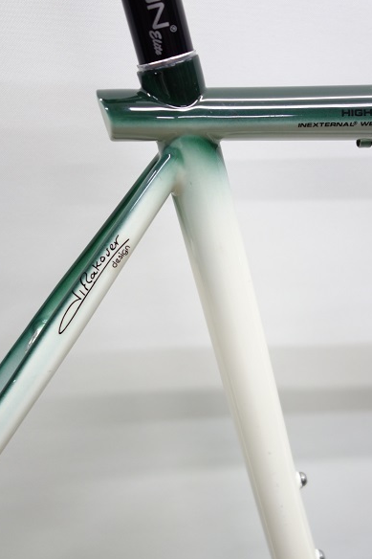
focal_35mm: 42
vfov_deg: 46.3
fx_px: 651
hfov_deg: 31.8
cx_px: 211
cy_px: 309
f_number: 1.8
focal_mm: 10.4
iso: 200
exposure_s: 1/50
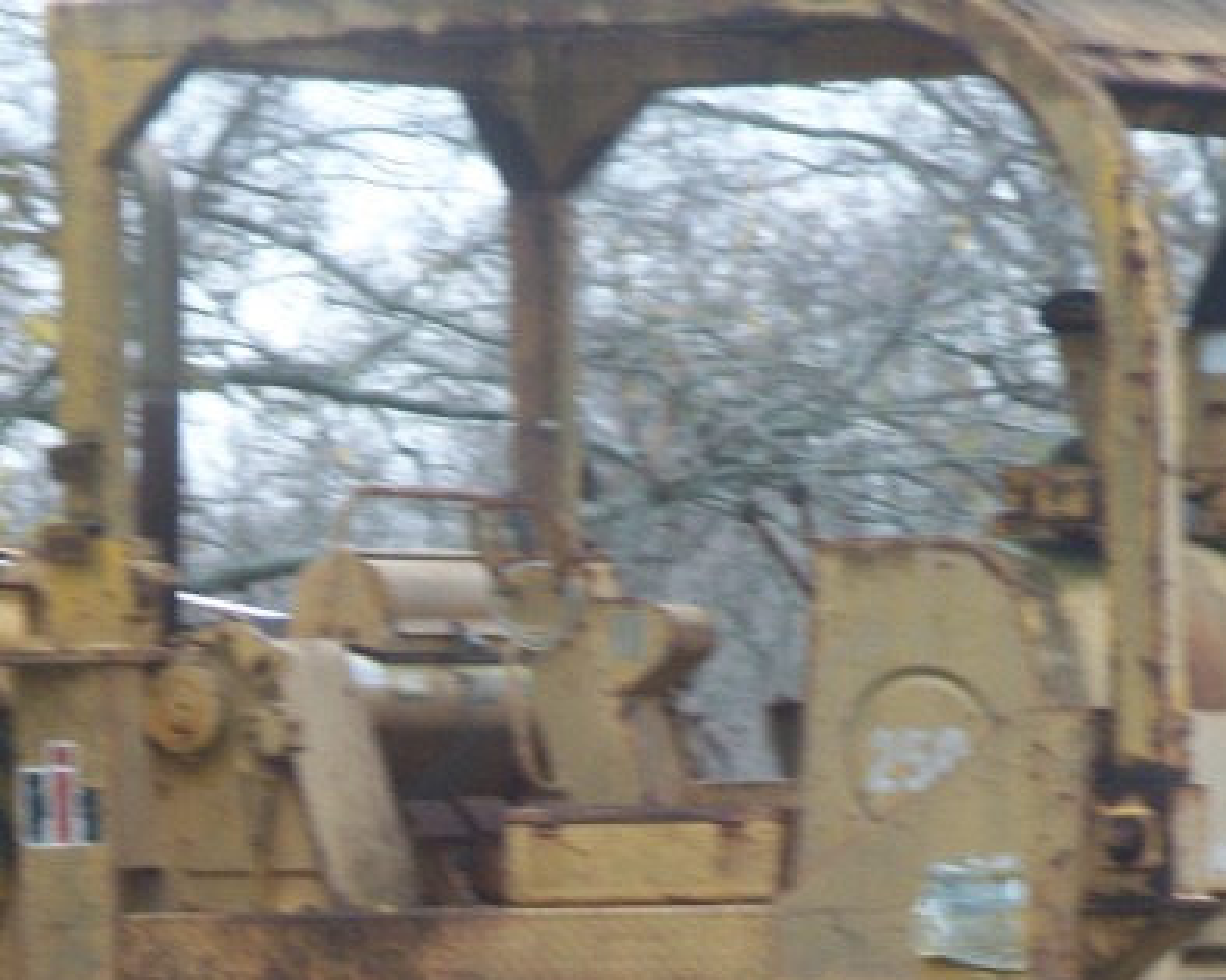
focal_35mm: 396
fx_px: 14365
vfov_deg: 3.9
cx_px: 498
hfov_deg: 4.9
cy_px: 1145
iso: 125
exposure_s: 1/200
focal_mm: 32.9
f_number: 4
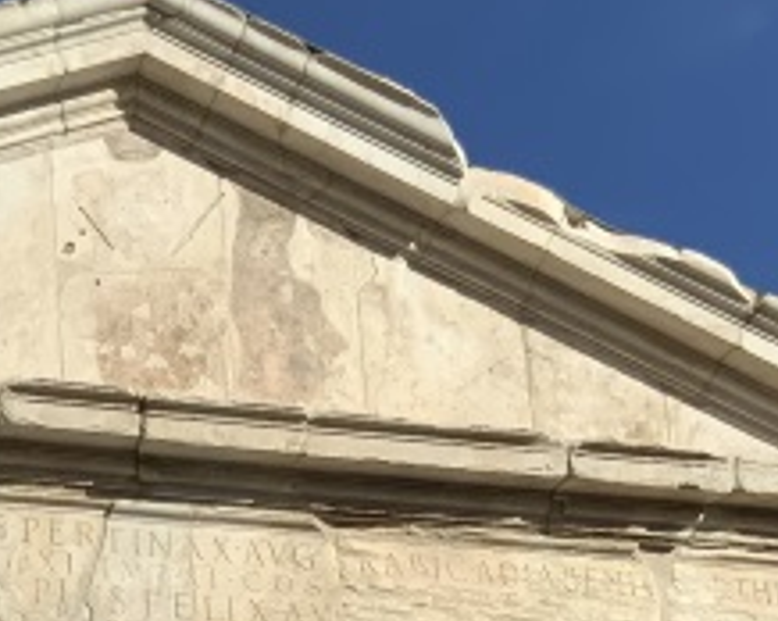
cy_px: 853
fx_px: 2393
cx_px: 39
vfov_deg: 14.1
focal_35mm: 104
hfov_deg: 18.1
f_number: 1.8
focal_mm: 3
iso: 20
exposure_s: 1/3322
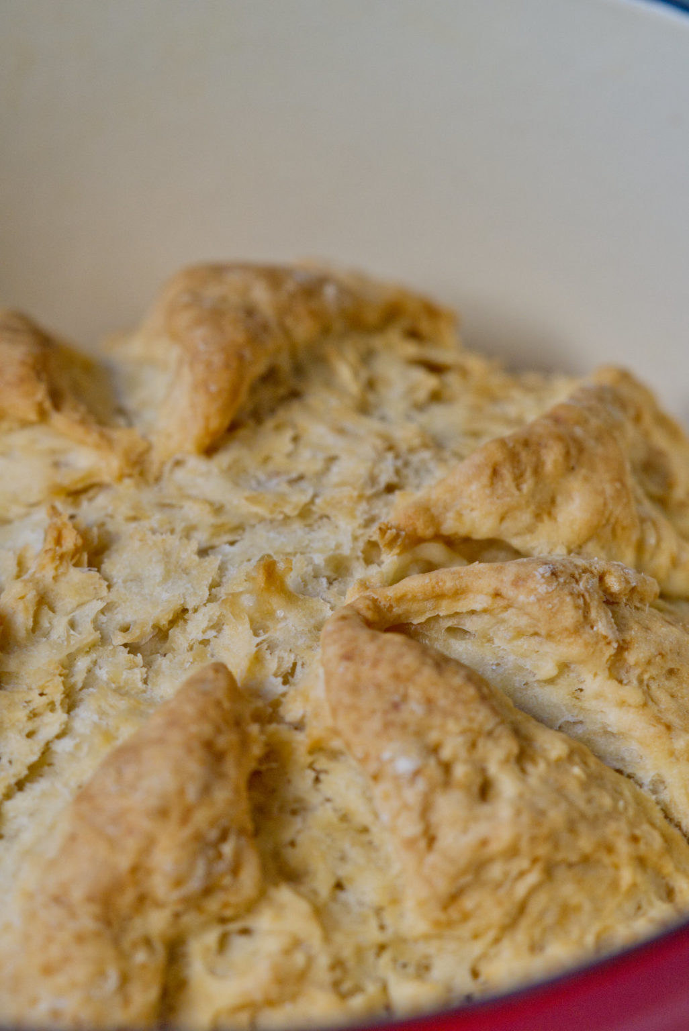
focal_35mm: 135
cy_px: 516
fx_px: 3870
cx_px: 344
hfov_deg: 10.2
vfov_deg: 15.2
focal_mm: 90
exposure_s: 1/250
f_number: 4
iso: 320
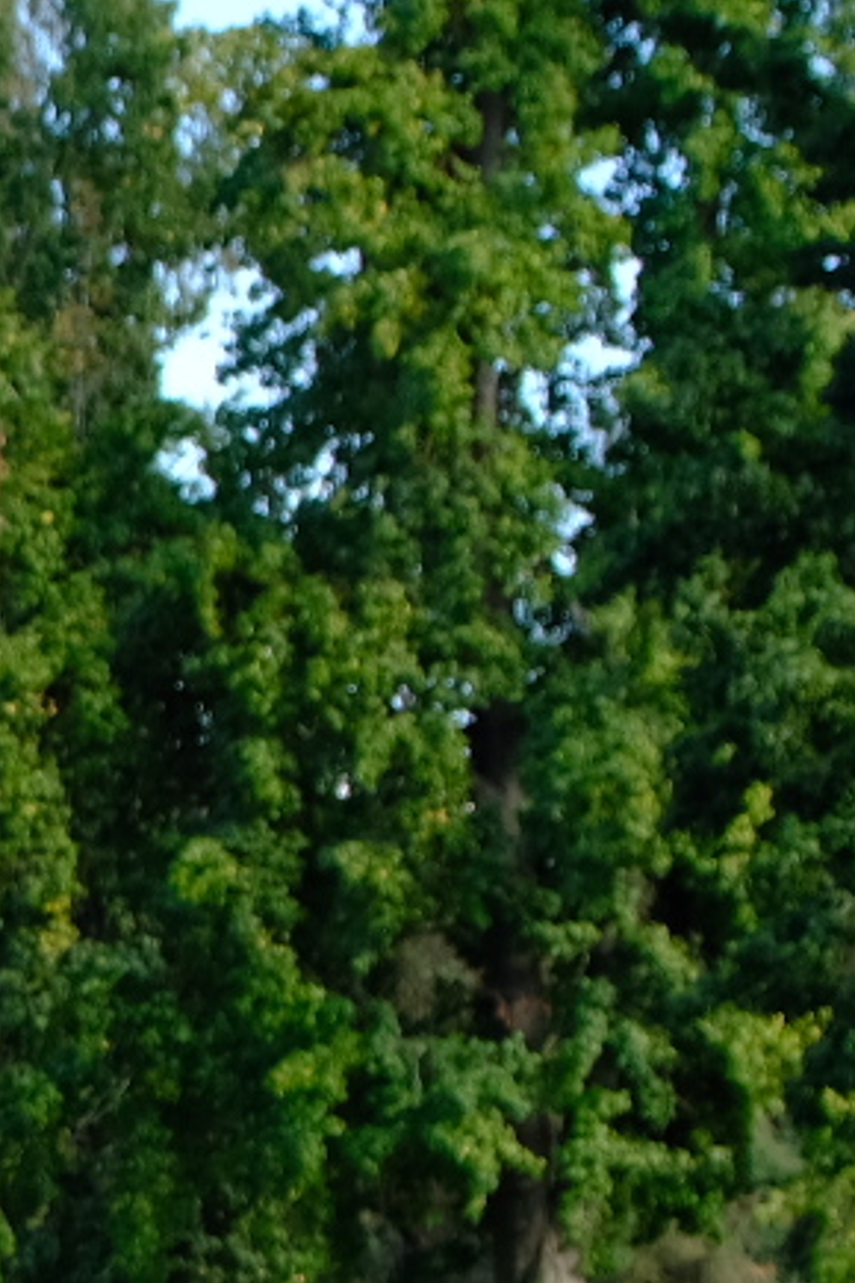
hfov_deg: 6.5
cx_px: -1616
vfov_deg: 10.5
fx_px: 6982
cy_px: 1035
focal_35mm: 196
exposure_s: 1/250
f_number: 5.6
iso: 250
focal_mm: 32
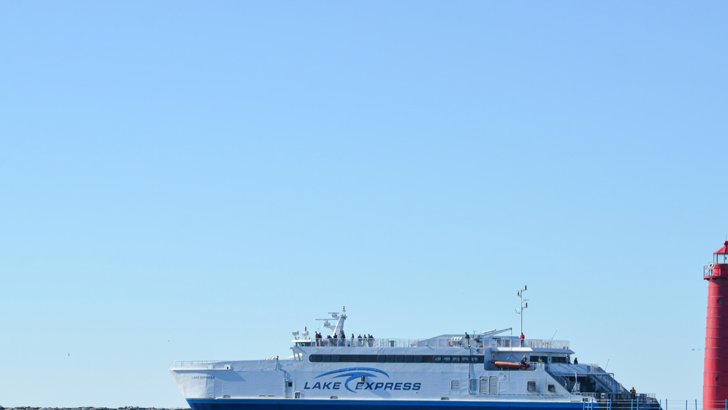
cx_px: 449
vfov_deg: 8.1
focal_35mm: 149
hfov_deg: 14.4
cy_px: 279
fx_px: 2877
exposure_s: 1/320
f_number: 9
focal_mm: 66
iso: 100
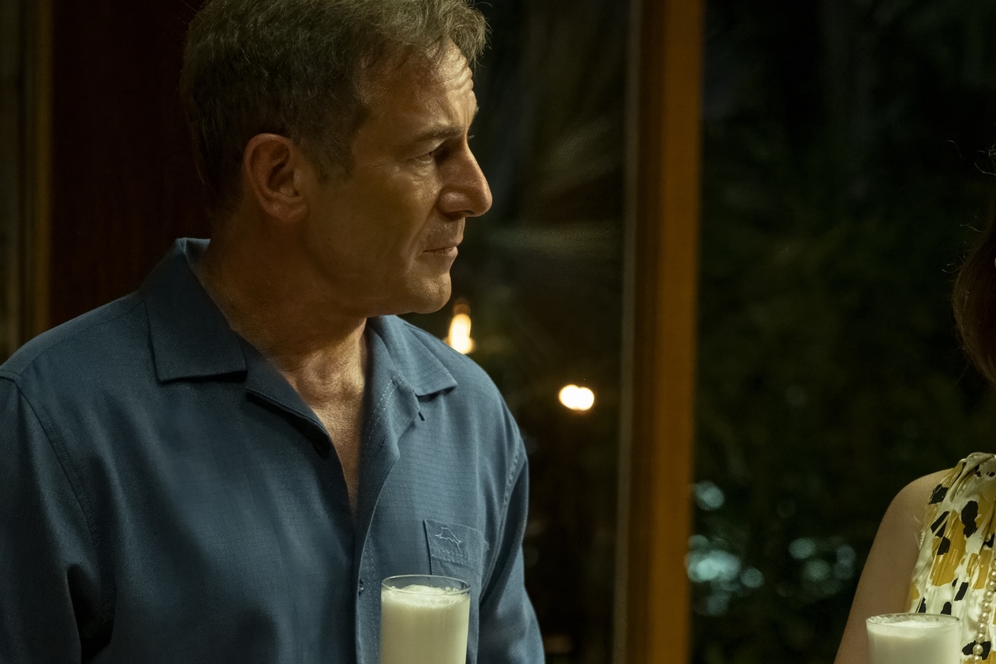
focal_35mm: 114
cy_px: 406
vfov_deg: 12.0
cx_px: 628
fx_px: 3154
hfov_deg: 17.9
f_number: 3.2
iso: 6400
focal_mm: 50
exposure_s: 1/125
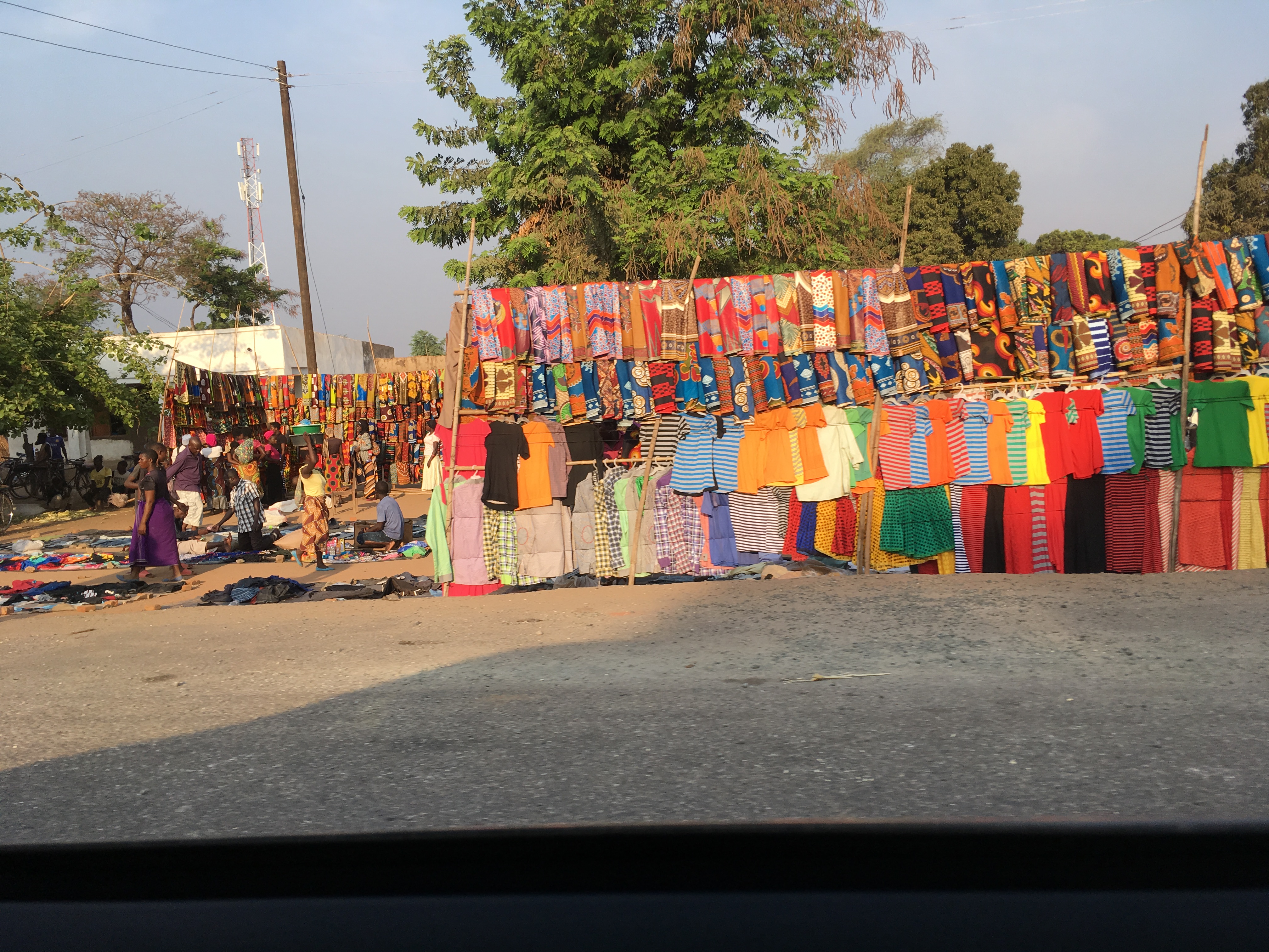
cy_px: 476
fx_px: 1063
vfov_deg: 48.2
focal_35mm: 29
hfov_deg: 61.7
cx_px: 634
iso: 25
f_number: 2.2
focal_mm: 4.15
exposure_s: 1/503
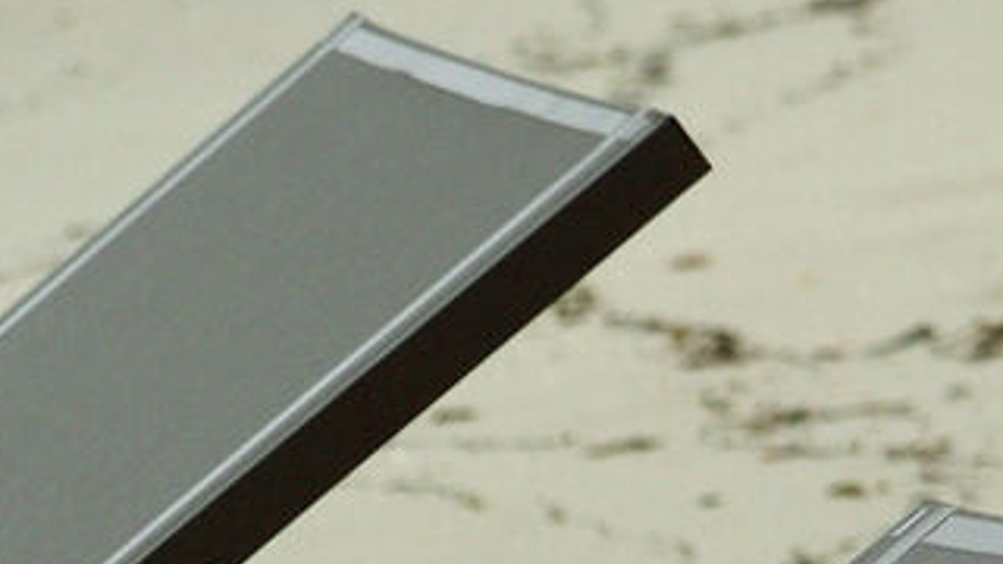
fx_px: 25080
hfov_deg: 2.3
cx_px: -1276
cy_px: 1286
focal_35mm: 943
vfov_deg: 1.3
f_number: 6.3
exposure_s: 1/400
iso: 400
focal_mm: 120
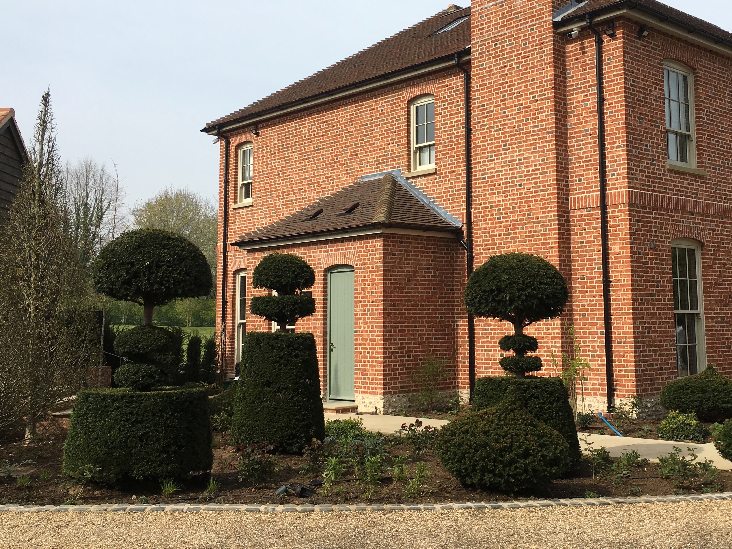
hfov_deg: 43.5
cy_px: 202
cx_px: 458
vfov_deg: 33.4
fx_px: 909
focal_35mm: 43
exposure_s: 1/1603
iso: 25
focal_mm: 4.15
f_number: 2.2
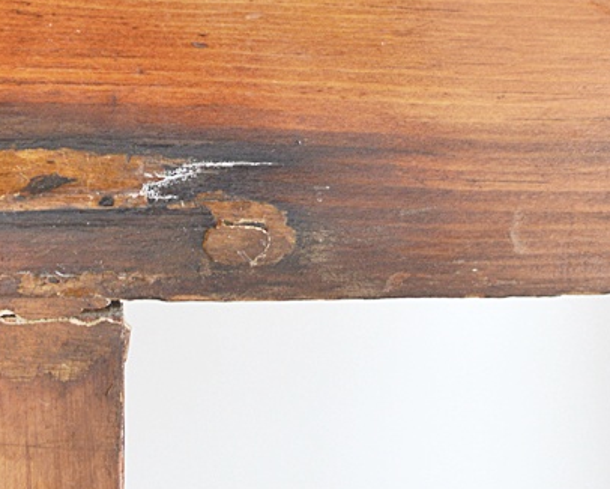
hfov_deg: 21.2
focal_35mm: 90
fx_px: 1625
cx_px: 228
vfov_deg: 17.0
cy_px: 126
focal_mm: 26
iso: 400
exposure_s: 1/30
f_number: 4.2
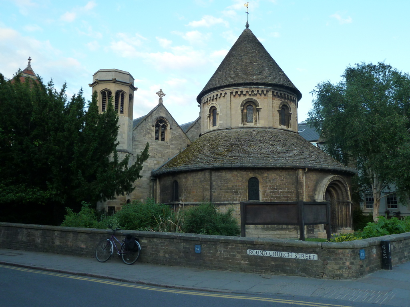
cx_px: 205
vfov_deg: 46.8
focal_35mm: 30
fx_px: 355
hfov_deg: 60.0
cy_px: 154
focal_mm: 5
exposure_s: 1/100
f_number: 3.4
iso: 125
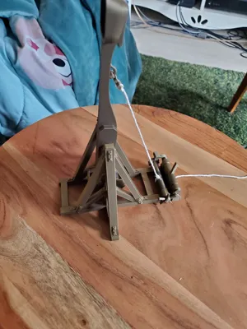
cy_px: 164
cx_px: 124
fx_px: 247
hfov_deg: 53.1
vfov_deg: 67.3
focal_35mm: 26
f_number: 1.5
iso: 500
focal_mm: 4.3
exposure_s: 1/40
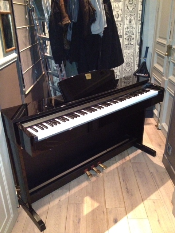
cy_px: 116
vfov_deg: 52.6
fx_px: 236
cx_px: 88
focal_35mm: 35
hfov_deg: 40.7
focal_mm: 4.28
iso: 800
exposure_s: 1/16
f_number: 2.4
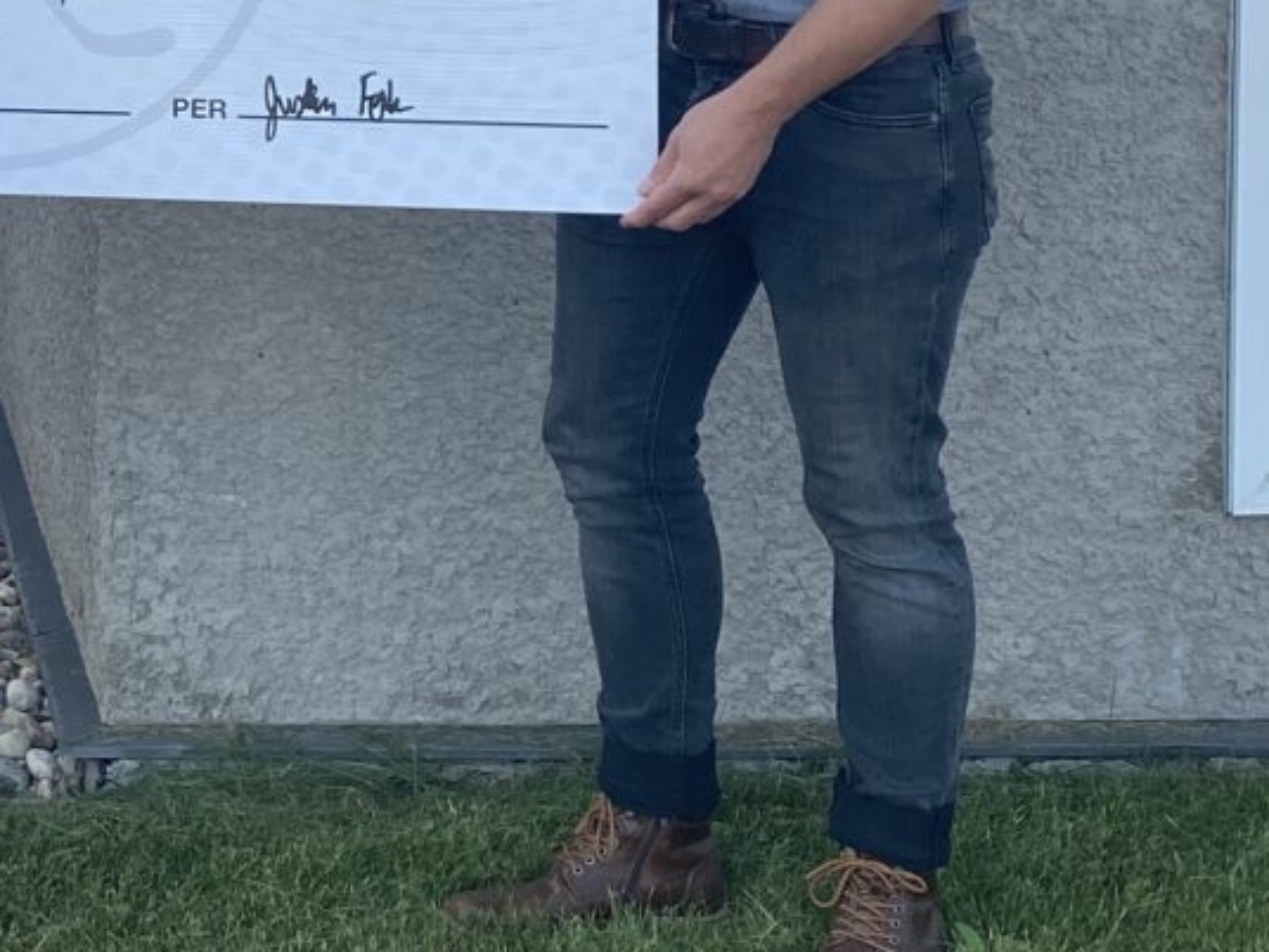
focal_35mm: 96
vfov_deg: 14.8
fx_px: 3519
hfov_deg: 19.0
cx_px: -376
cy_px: -250
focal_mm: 4.25
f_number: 1.8
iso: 32
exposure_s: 1/981
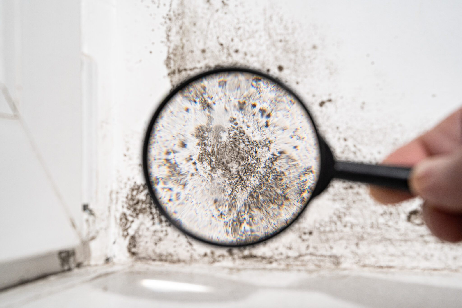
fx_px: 654
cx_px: 231
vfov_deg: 26.5
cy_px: 154
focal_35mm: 51
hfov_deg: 38.9
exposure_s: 1/160
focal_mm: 51
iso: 1000
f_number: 11
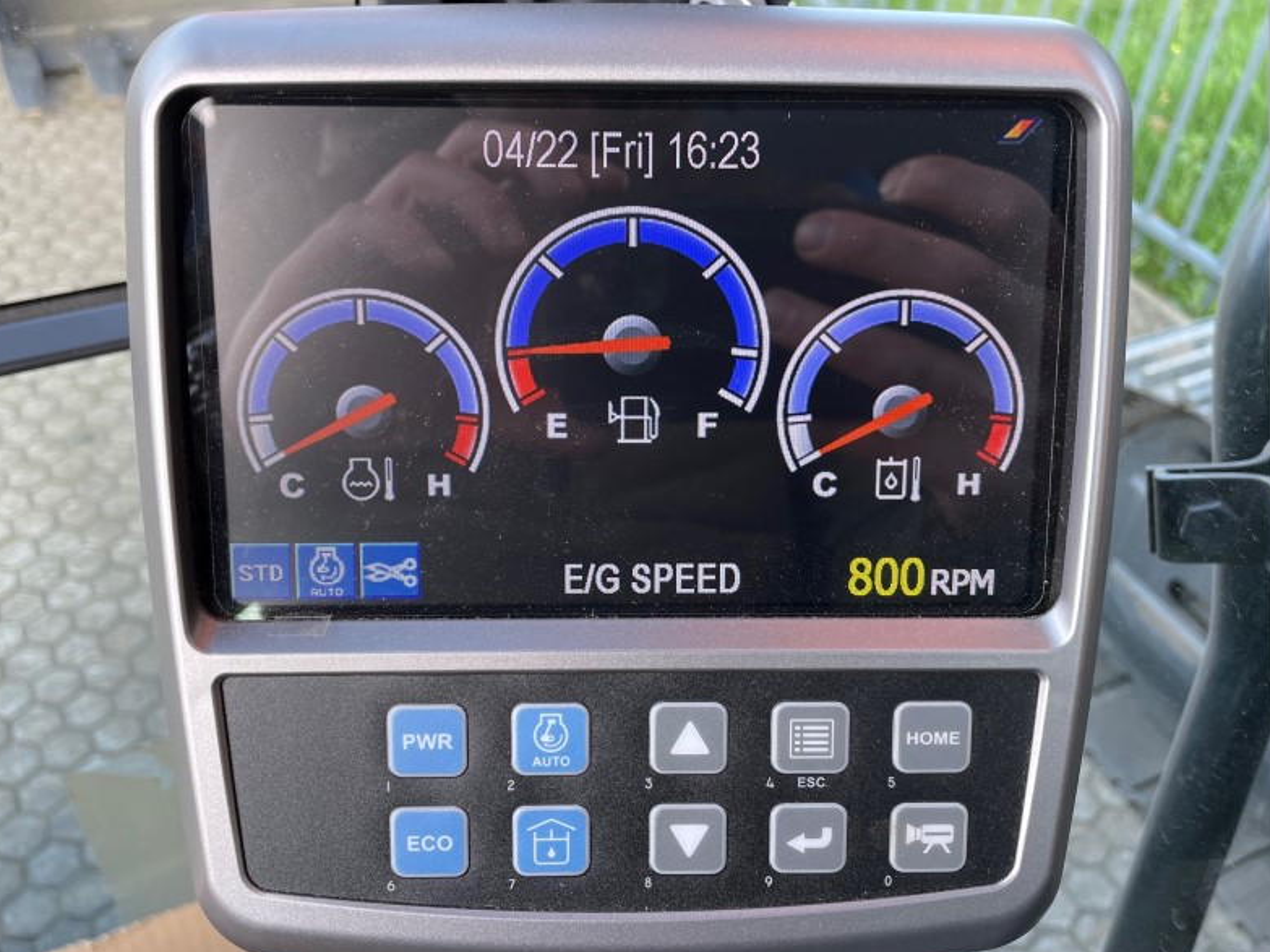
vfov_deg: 41.8
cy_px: 478
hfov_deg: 54.0
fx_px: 1247
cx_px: 611
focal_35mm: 34
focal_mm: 4.2
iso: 32
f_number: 1.6
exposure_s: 1/158
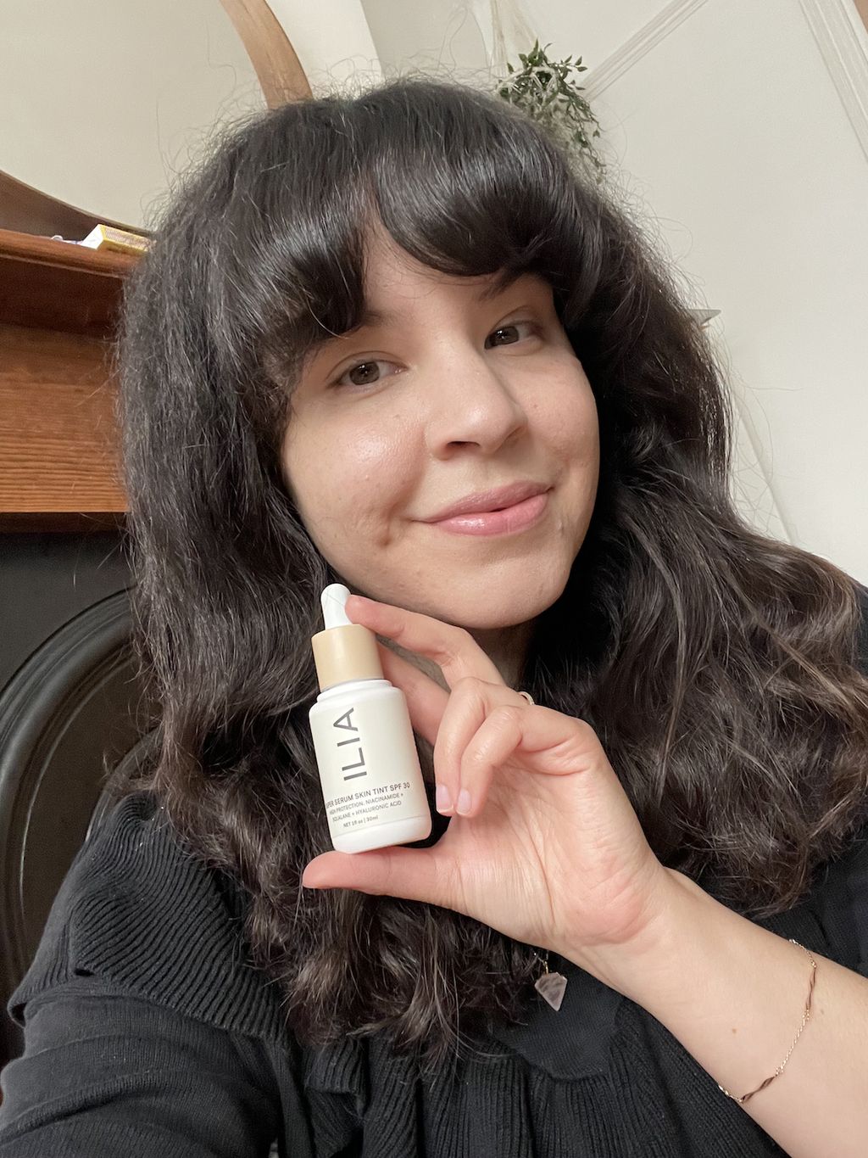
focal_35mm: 30
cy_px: 579
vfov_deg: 60.0
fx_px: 1003
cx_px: 434
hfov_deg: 46.8
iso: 400
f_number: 2.2
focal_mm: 2.71
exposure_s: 1/42
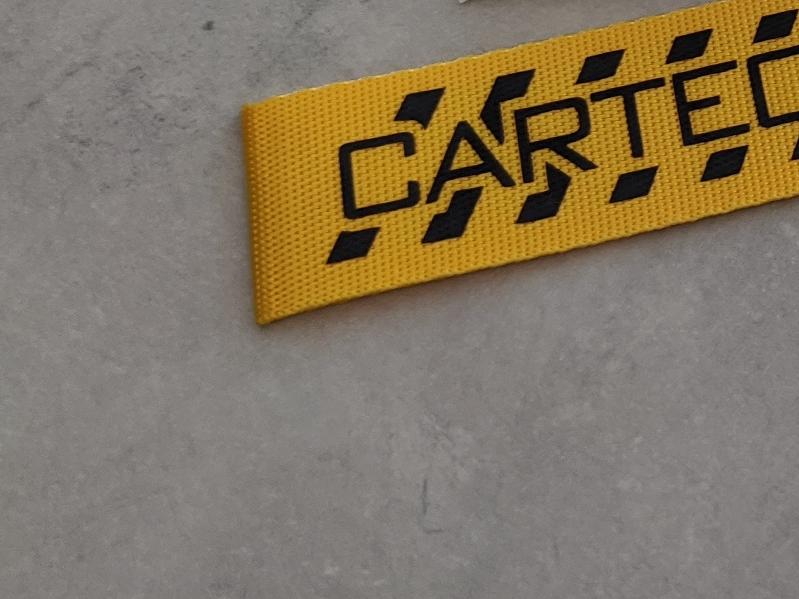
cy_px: -211
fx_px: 1916
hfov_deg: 21.3
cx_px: 1047
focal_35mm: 83
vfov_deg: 16.6
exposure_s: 1/99.9
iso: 58
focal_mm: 4.38
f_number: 1.73
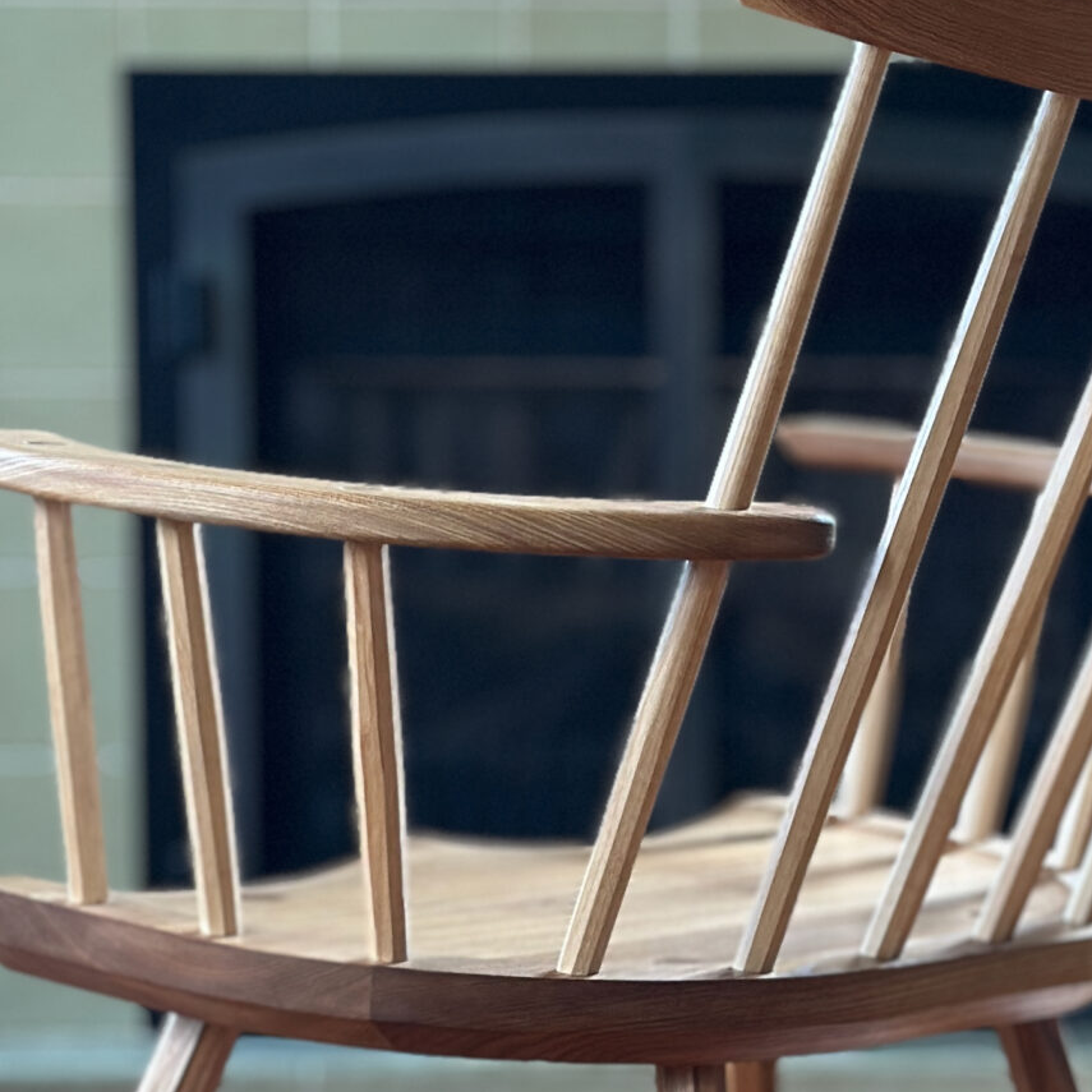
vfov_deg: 13.6
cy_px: 945
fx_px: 4533
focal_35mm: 127
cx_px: 705
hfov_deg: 13.7
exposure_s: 1/63
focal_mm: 6.86
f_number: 1.78
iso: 125
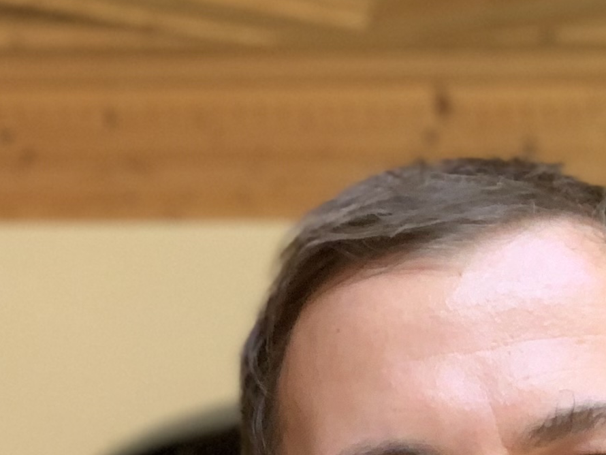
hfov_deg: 17.2
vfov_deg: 12.7
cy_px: 666
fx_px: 1944
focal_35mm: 111
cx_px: -43
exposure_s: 1/60
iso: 125
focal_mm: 2.87
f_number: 2.2
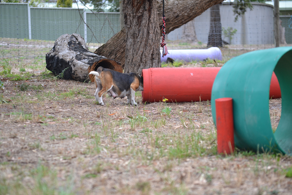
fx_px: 1484
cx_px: 146
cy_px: 98
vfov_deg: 7.5
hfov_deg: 11.2
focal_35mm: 183
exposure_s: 1/500
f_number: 4.8
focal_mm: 122
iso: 400
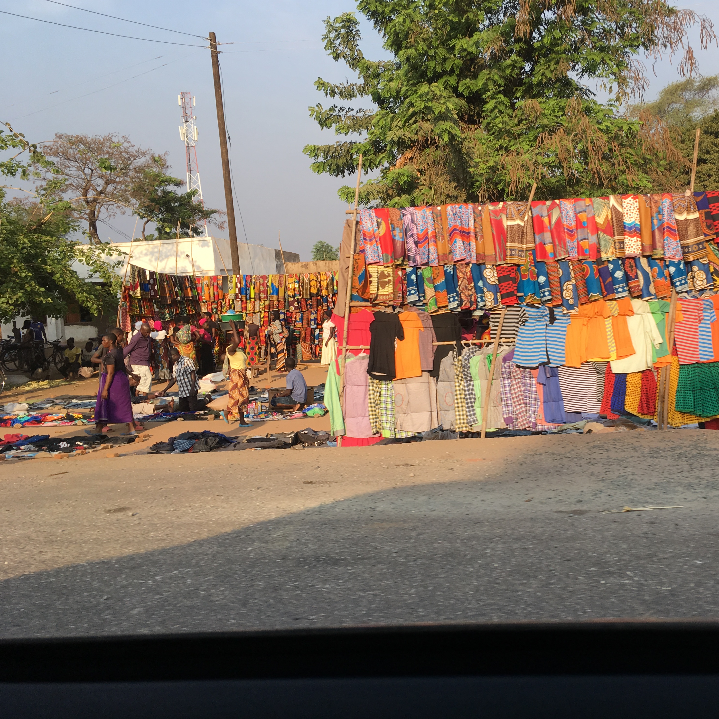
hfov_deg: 46.4
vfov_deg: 47.2
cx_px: 486
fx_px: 822
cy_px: 354
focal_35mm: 35
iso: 25
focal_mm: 4.15
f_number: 2.2
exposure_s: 1/503
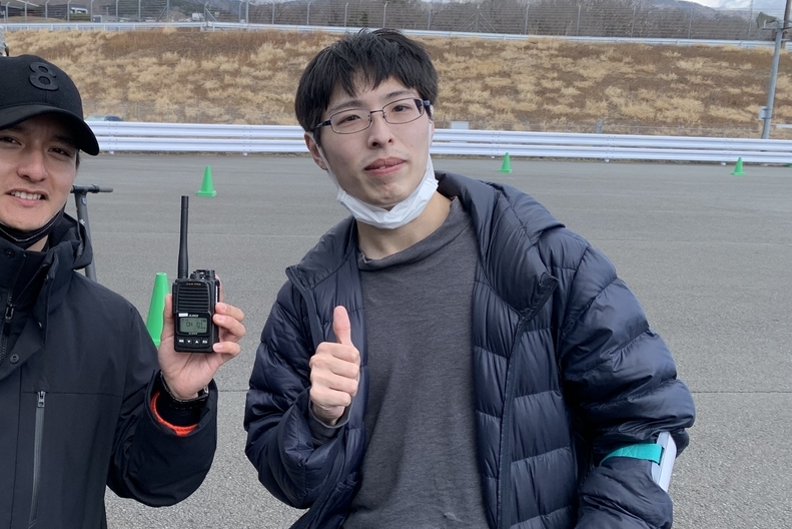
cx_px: 192
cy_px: 290
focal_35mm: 41
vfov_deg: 32.6
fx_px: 902
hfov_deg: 45.6
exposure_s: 1/771
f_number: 1.8
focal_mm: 4.25
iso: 25
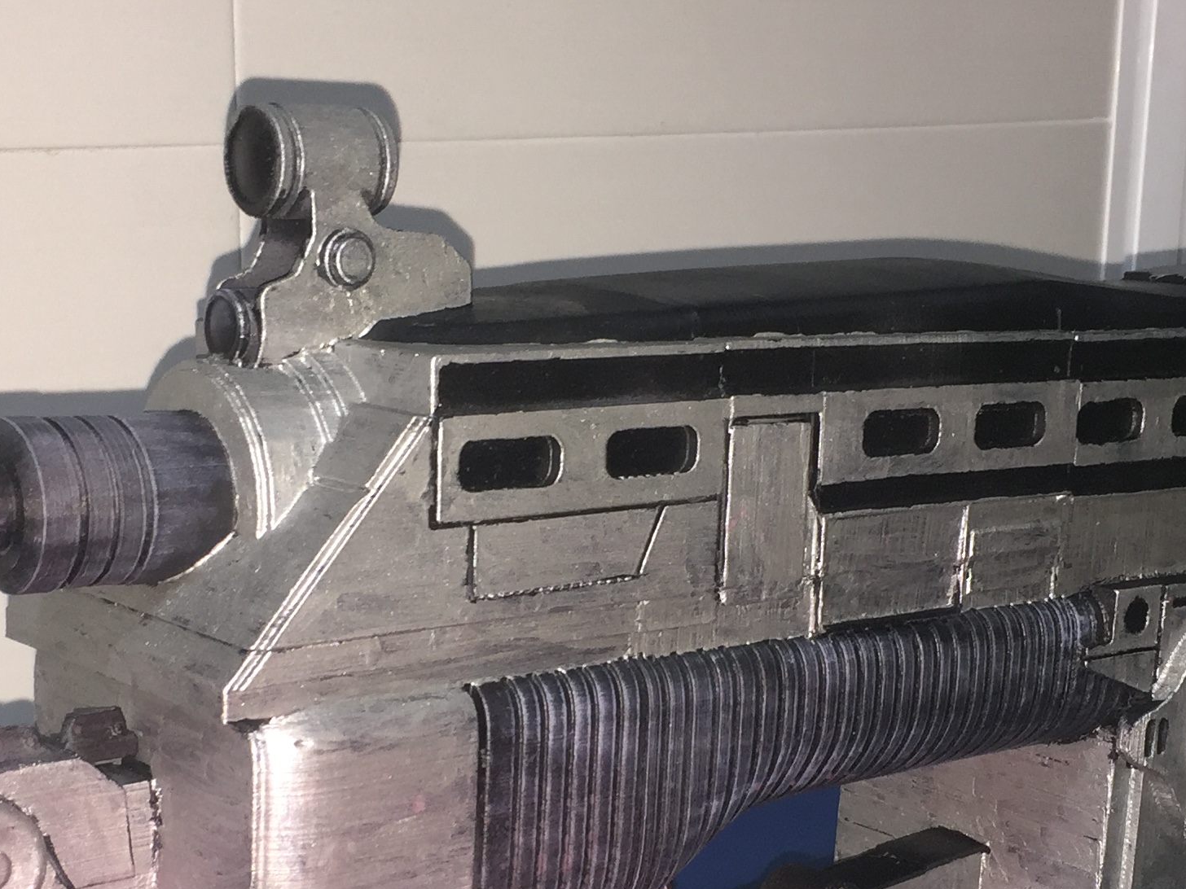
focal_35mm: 65
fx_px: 2227
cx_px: 555
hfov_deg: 29.8
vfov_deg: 22.4
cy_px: 657
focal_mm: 4.15
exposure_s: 1/17
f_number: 2.2
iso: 64
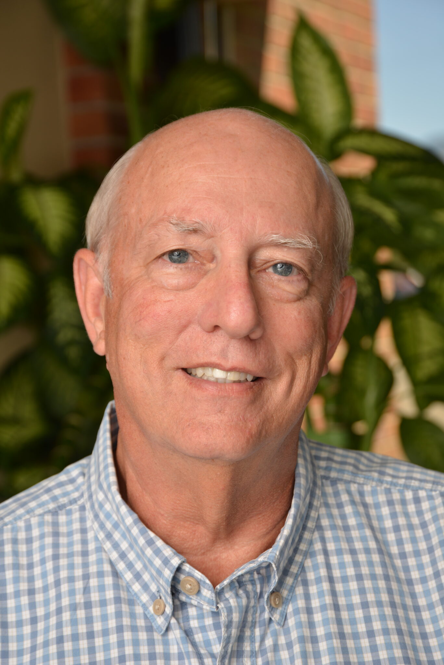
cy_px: 332
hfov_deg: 14.4
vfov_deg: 21.5
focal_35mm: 95
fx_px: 1756
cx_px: 222
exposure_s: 1/100
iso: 100
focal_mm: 95
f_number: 8
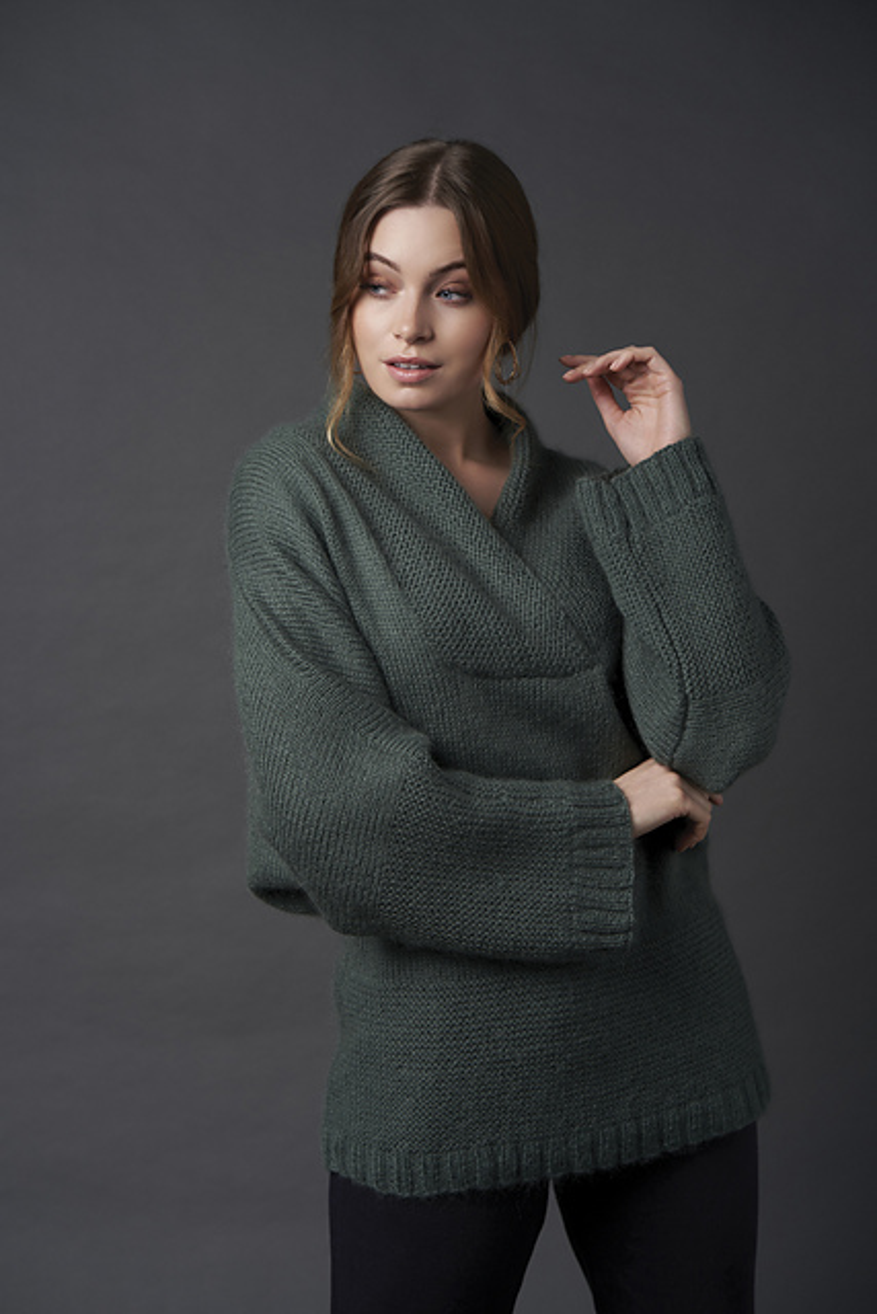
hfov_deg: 16.1
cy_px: 657
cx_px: 438
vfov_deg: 23.9
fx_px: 3104
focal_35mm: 85
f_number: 5.6
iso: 100
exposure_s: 1/125
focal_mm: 85
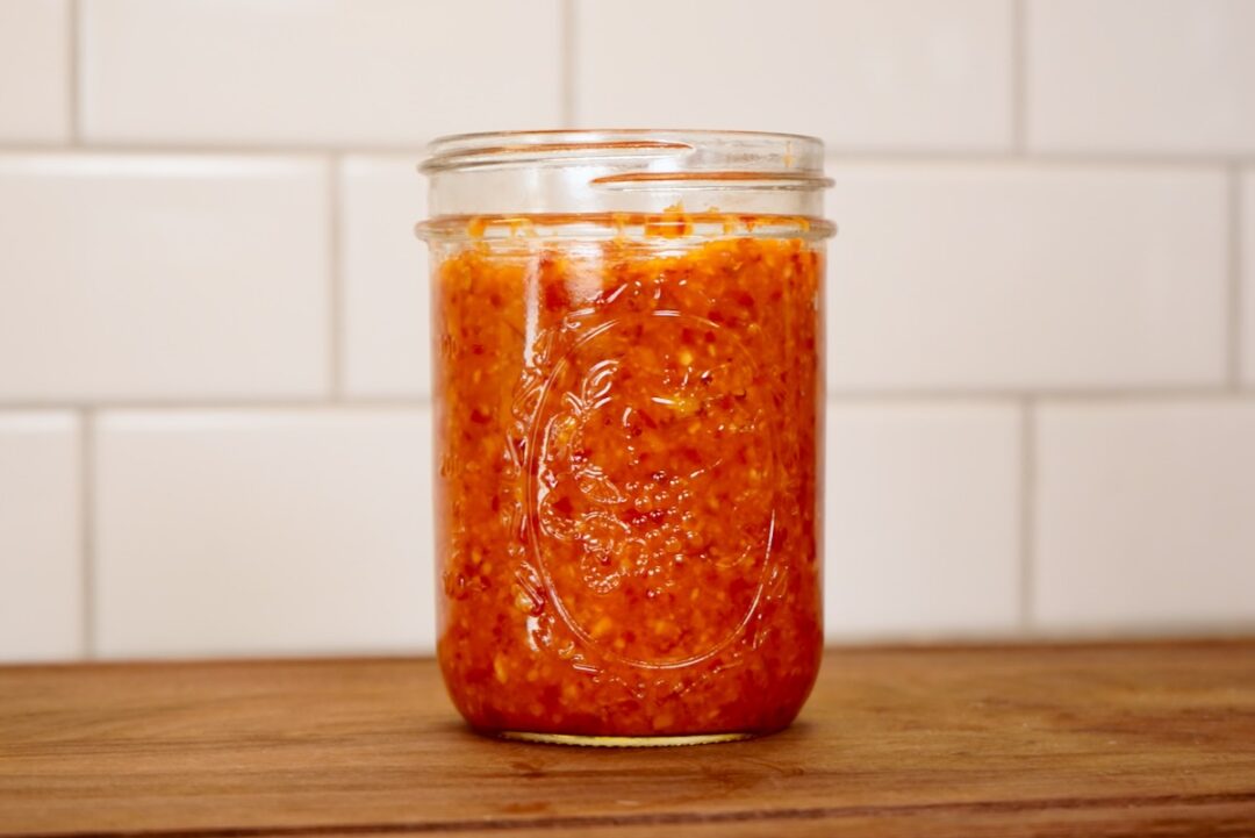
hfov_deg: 31.4
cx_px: 628
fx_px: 2232
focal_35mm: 64
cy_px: 419
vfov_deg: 21.3
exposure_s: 1/200
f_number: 5.6
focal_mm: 64
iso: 1000
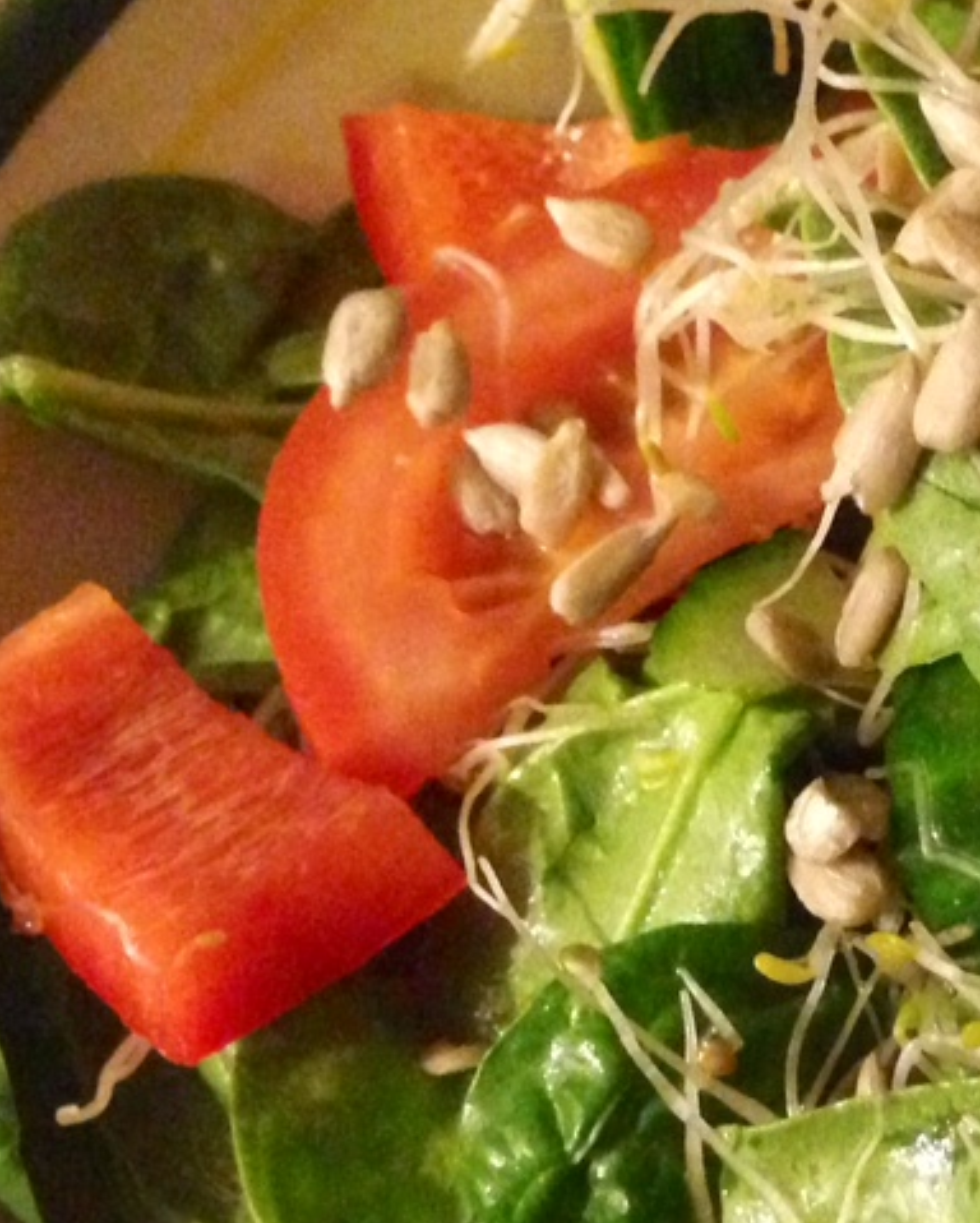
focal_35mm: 86
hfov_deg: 16.8
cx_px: 1281
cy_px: 651
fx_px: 3114
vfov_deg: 22.2
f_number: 2.4
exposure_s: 1/15
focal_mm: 4.12
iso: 800
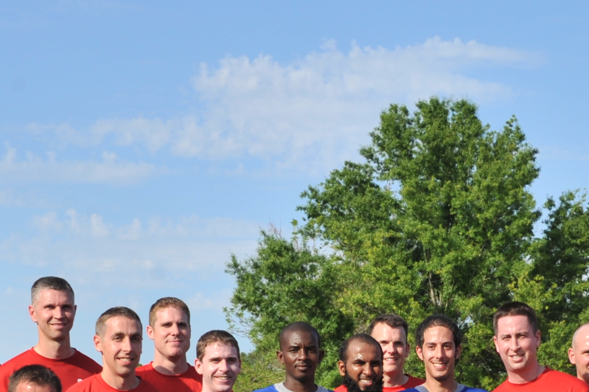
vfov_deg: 10.0
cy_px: 613
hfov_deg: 15.5
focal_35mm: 132
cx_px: 353
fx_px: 2158
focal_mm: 38
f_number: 10
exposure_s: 1/640
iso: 400
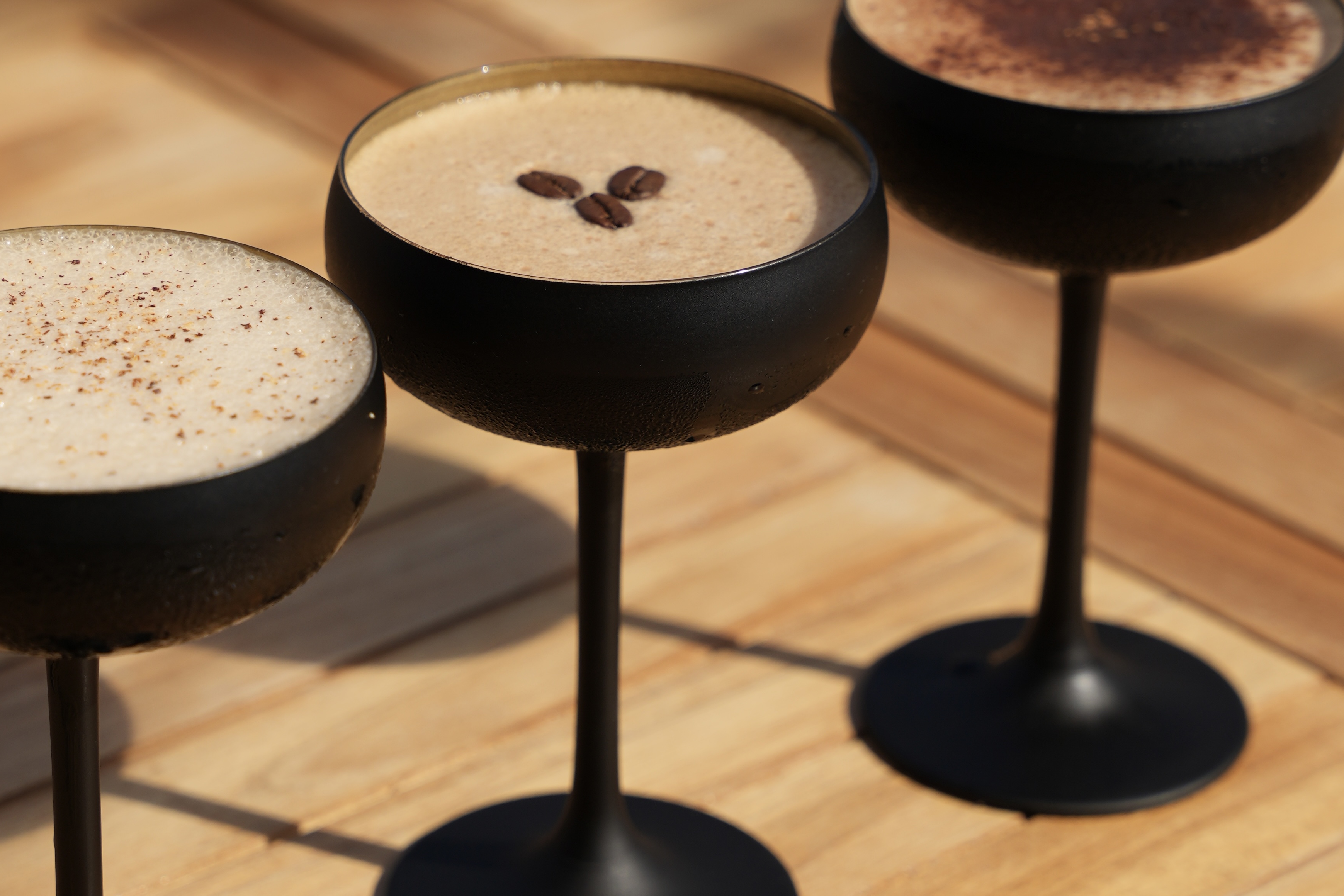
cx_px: 571
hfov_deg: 21.7
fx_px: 3509
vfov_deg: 14.6
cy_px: 409
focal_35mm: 94
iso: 100
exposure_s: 1/800
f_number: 4.5
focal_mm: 70
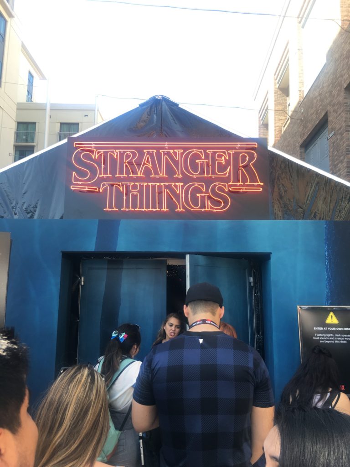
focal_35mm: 29
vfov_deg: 61.7
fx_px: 391
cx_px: 175
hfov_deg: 48.2
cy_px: 234
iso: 25
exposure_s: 1/130
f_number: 2.2
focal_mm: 4.15
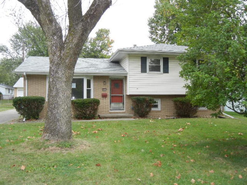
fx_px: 243
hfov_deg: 54.0
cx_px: 124
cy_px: 92
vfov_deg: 41.8
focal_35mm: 34
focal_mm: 6.2
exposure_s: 1/433
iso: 230
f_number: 3.6
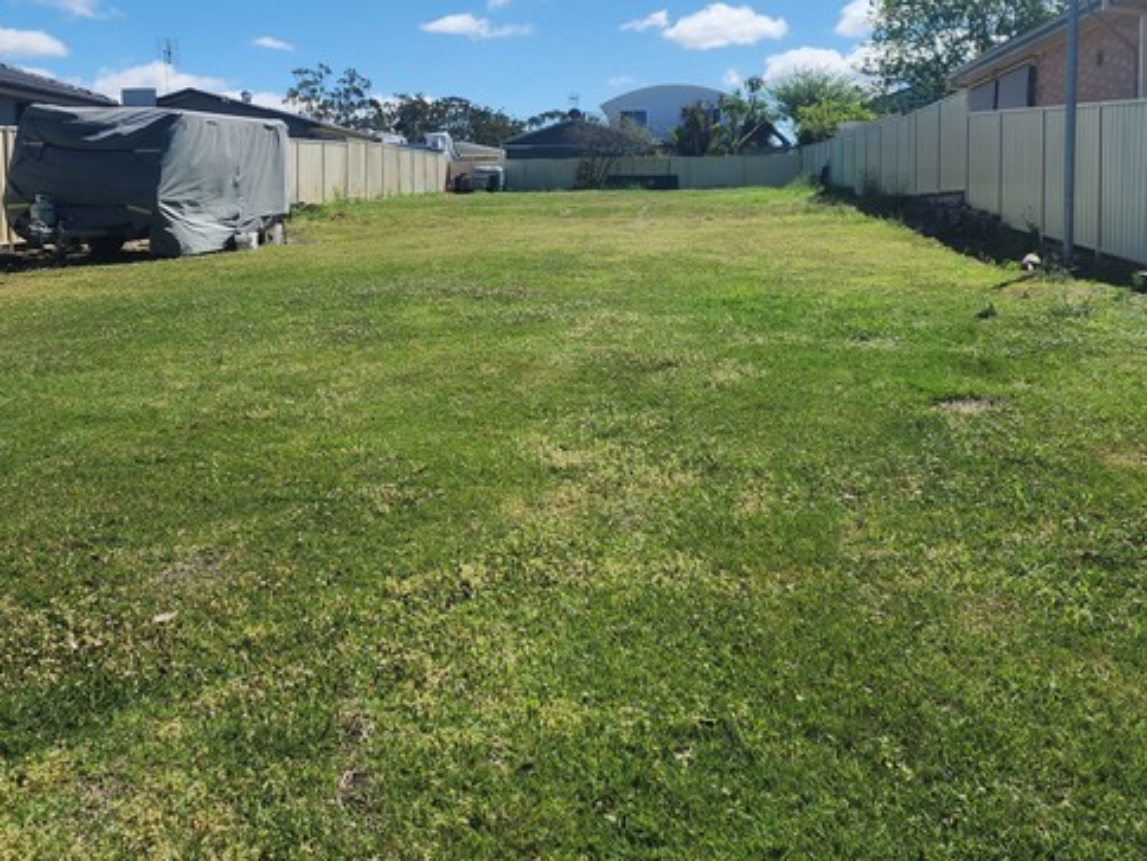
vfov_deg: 37.3
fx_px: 1259
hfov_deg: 48.9
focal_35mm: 38
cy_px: 287
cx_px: 510
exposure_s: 1/1476
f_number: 1.8
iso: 12
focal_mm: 6.4
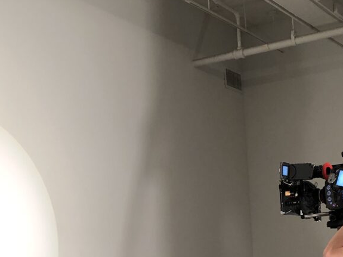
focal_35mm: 75
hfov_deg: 26.0
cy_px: 291
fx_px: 743
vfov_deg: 18.8
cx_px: 190
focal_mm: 4
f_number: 1.8
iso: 40
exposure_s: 1/24
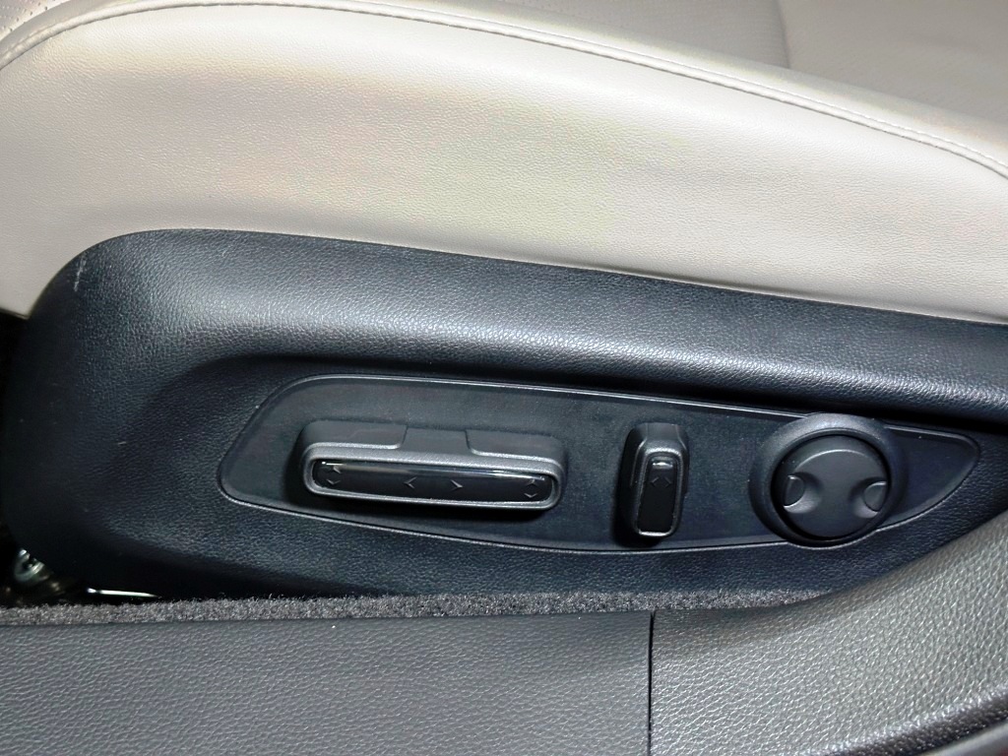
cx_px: 504
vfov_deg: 30.3
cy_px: 378
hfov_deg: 39.7
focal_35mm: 48
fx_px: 1398
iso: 400
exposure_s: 1/40
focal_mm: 6.86
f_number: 1.78
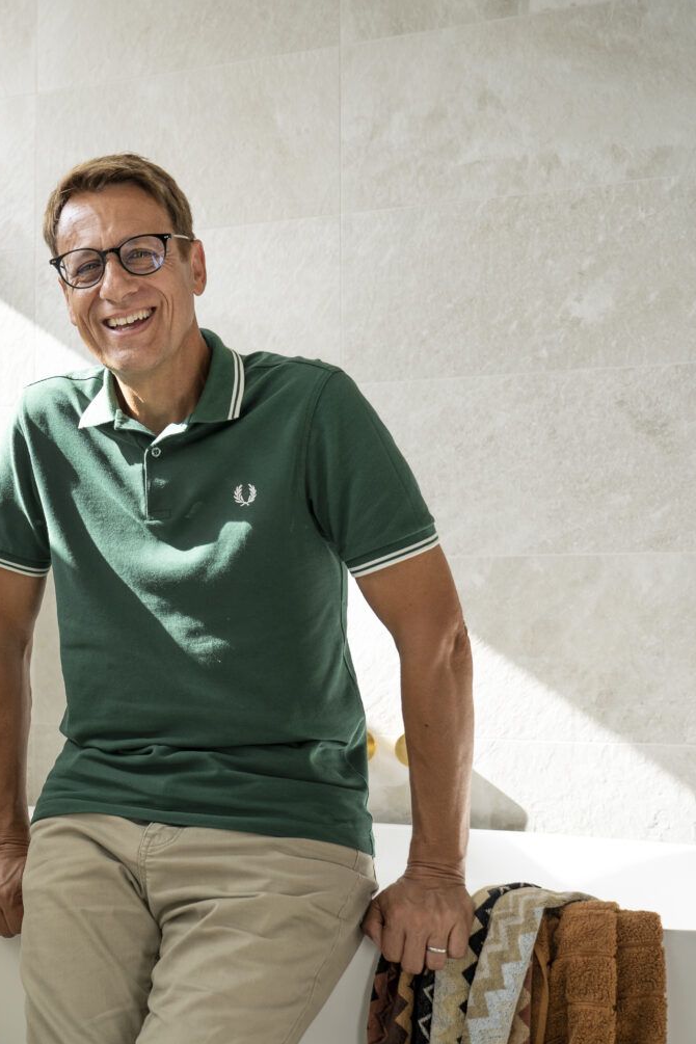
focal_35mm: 55
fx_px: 1595
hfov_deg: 24.0
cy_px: 513
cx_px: 89
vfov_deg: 36.2
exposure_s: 1/160
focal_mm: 36
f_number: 3.5
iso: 160
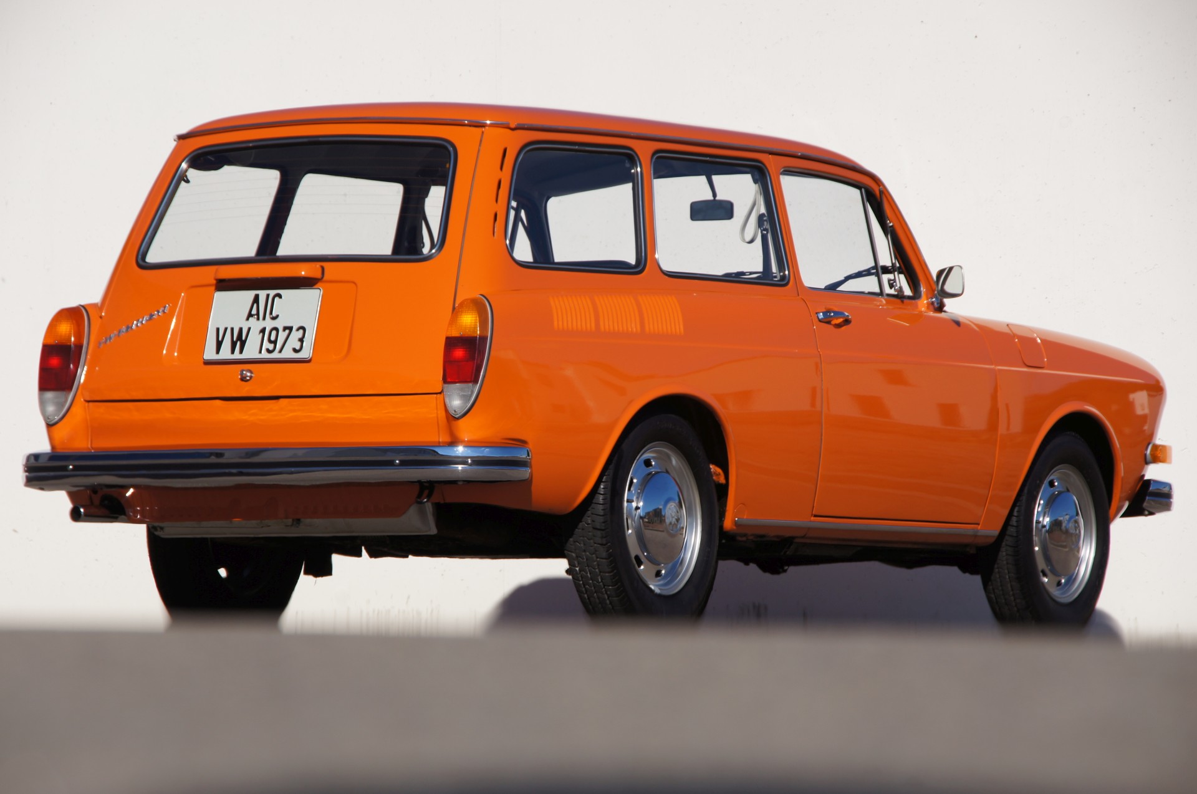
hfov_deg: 10.2
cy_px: 397
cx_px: 598
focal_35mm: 202
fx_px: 6723
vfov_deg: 6.8
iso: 100
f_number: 9
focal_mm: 135
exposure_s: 1/400
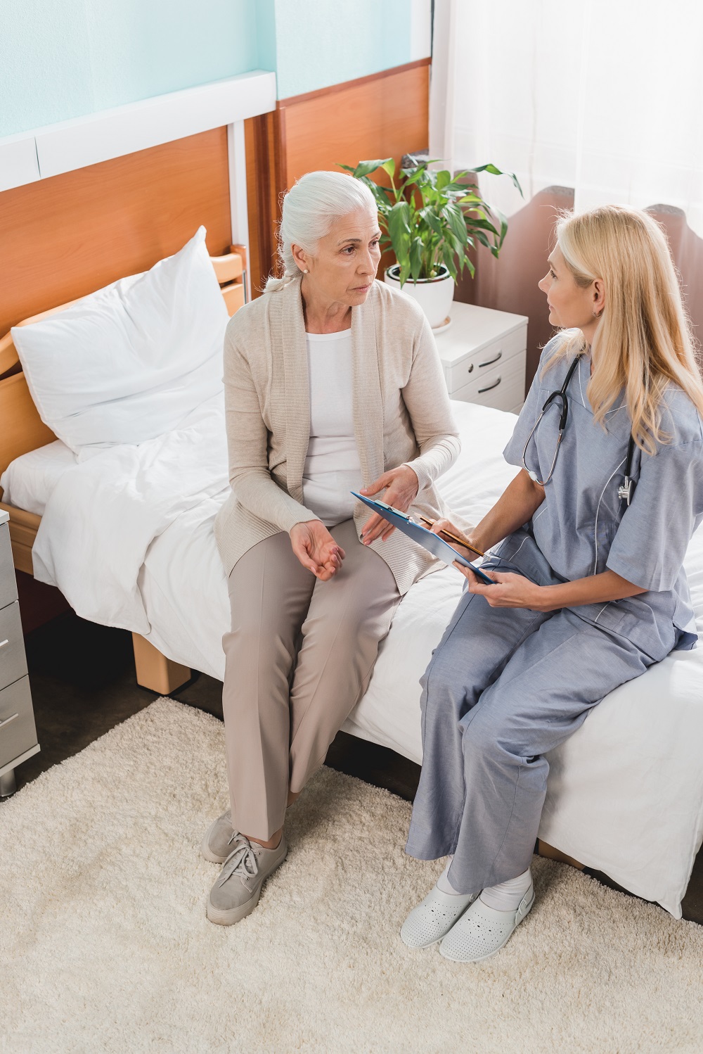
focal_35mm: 50
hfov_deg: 27.0
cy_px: 527
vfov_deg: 39.6
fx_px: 1463
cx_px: 352
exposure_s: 1/160
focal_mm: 50
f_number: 4
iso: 320
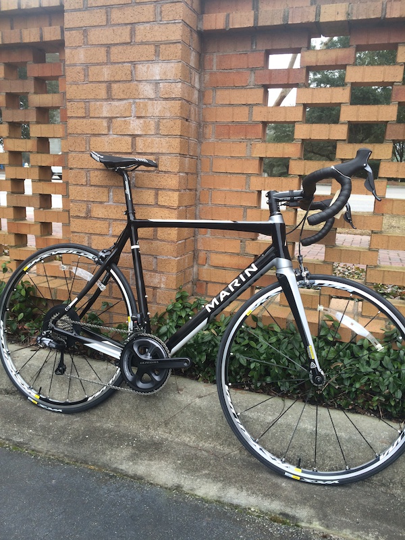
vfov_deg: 61.7
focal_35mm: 29
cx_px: 202
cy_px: 270
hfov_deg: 48.2
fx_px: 452
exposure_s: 1/140
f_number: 2.2
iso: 32
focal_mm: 4.15
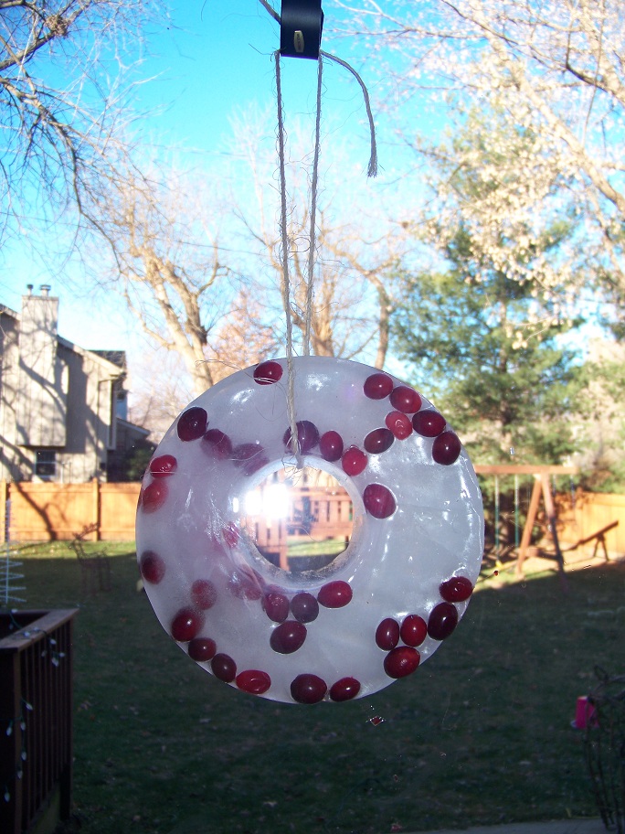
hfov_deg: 42.9
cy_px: 417
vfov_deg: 55.4
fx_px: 794
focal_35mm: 33
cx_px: 312
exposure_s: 1/125
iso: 64
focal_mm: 5.85
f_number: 2.8
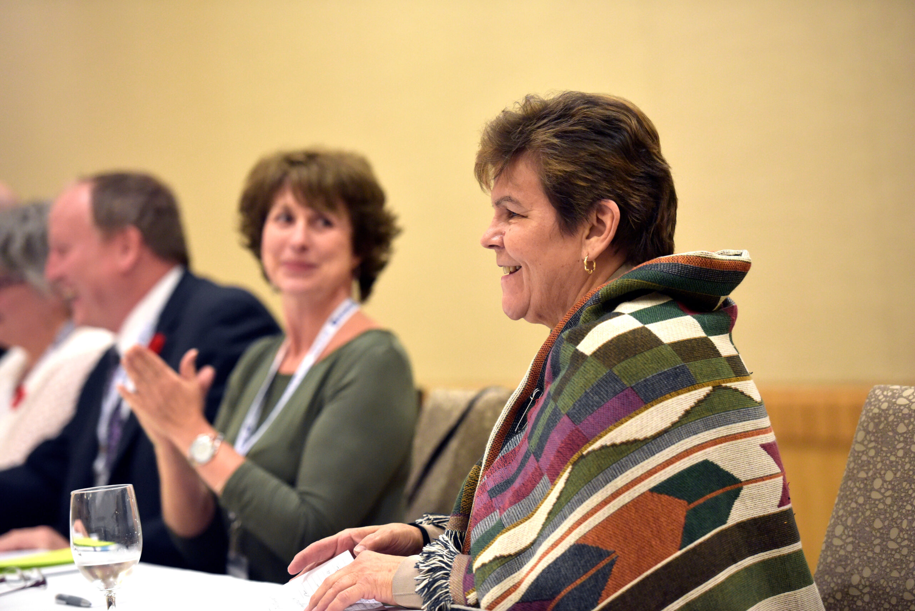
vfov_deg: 10.2
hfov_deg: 15.2
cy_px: 306
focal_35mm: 135
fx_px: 3432
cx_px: 458
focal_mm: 135
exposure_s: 1/200
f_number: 2.8
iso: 3200
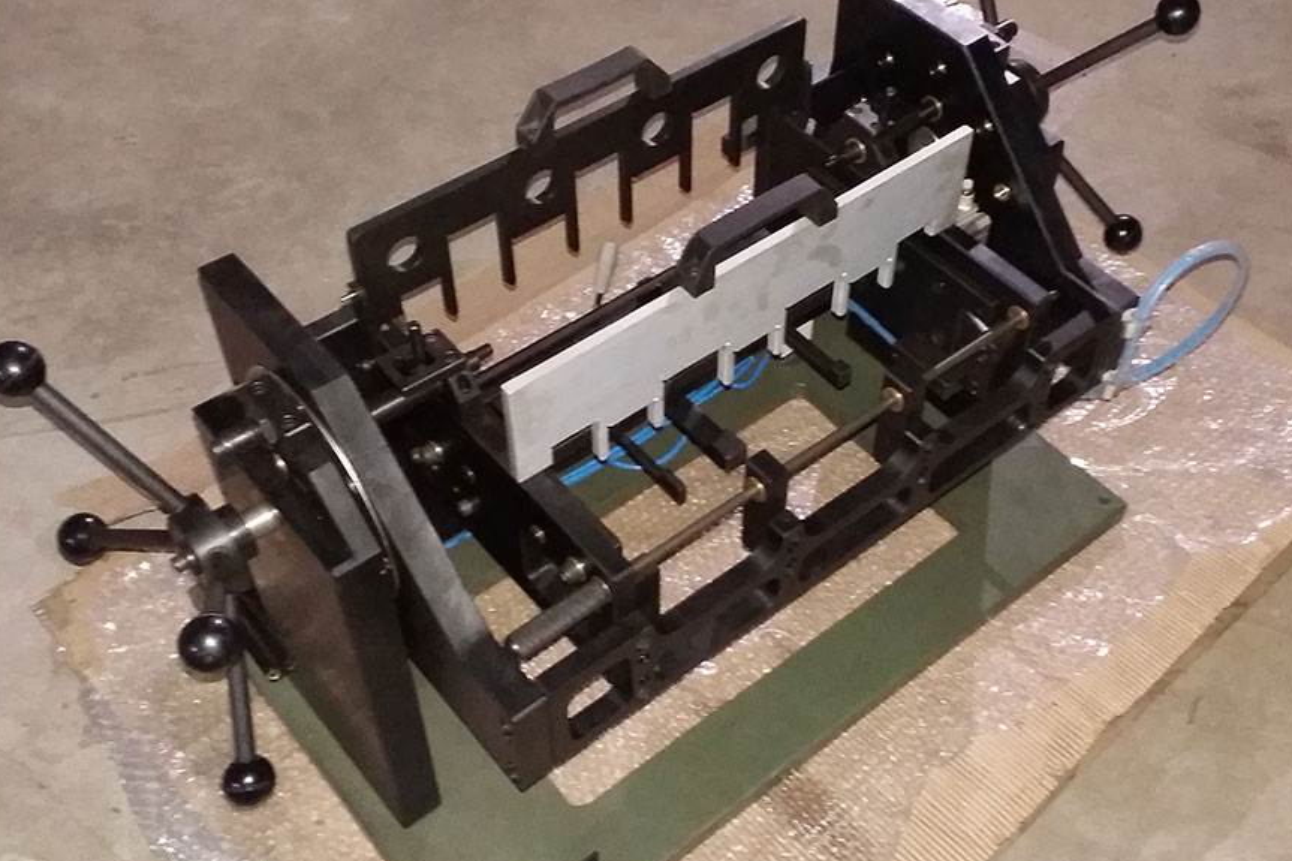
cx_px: 646
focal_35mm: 31
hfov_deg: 60.3
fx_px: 1112
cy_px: 447
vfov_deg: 42.3
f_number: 2.2
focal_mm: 4.15
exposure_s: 1/126
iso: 32
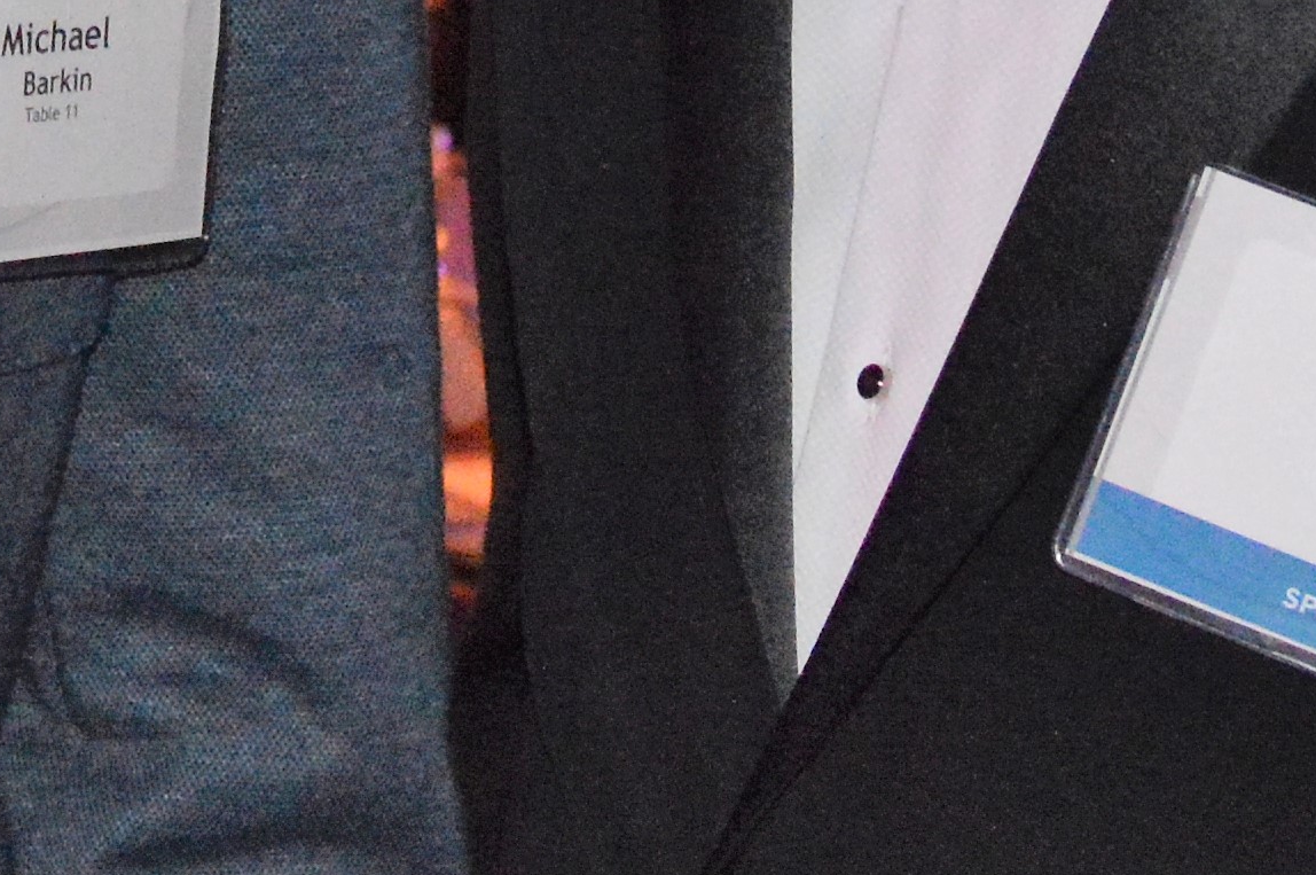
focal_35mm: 173
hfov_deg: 11.9
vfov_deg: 7.8
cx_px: 522
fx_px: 6318
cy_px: -203
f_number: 3.5
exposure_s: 1/60
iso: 3200
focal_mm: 22
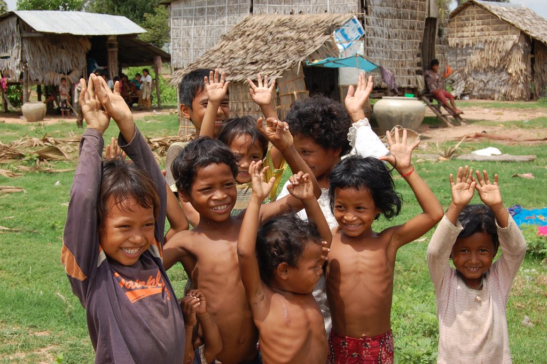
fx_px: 797
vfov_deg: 25.7
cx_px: 274
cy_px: 182
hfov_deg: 37.9
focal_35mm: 52
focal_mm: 35
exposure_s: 1/320
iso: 200
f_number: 9
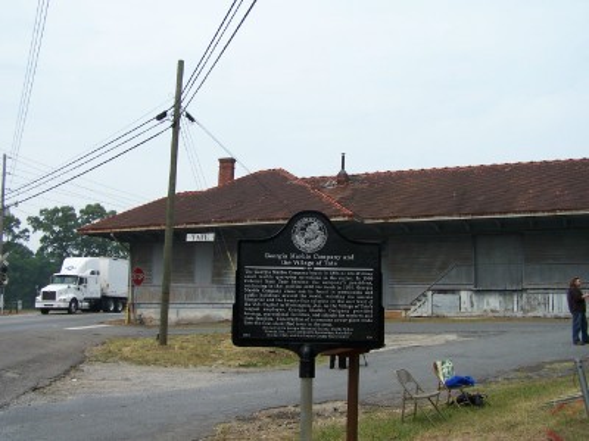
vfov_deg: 37.7
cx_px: 294
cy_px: 220
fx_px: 647
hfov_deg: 49.0
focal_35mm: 38
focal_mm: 6.3
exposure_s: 1/750
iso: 80
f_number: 4
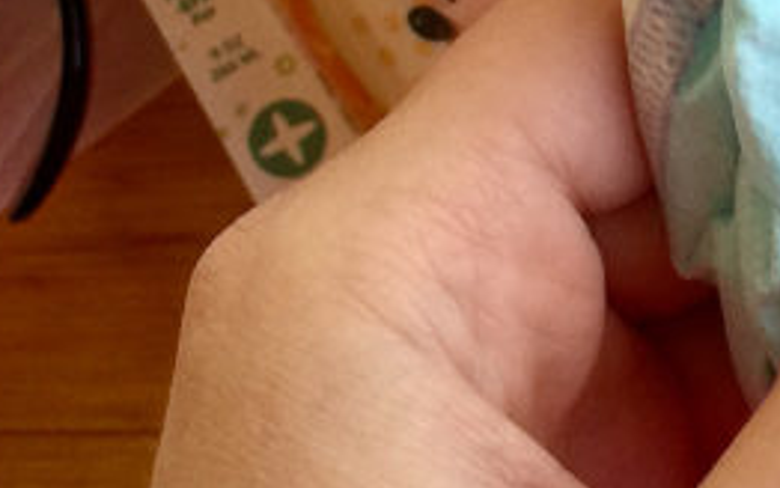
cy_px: -588
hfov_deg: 16.1
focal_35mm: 129
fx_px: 2743
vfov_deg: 9.3
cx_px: 640
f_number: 2.2
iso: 32
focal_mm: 4.15
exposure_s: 1/30
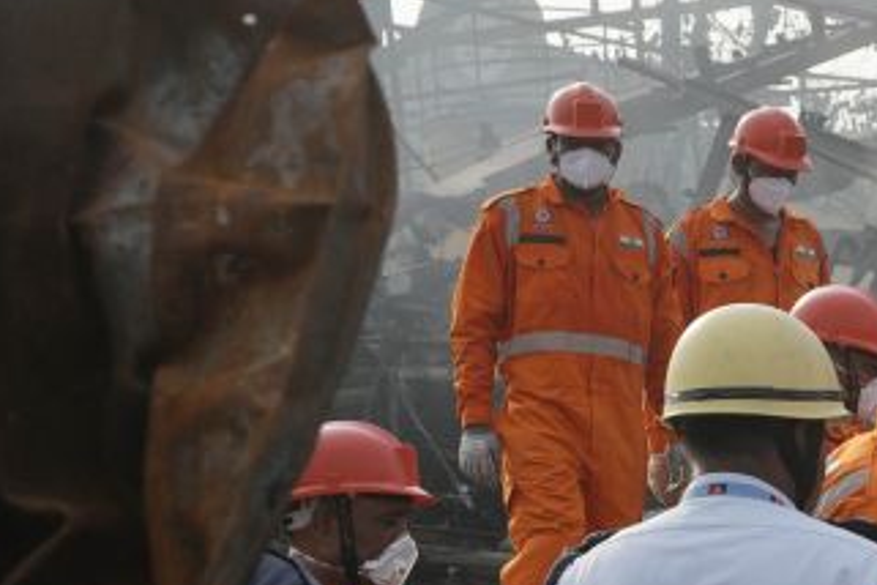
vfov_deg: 10.0
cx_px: 1549
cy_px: 662
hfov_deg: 13.7
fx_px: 3288
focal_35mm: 135
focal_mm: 35
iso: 400
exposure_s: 1/2000
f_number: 5.6
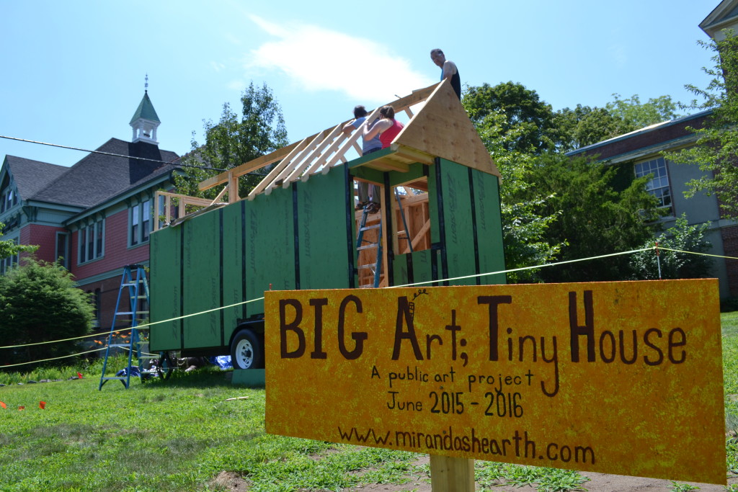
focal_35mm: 27
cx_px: 369
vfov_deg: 47.9
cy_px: 246
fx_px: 554
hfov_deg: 67.4
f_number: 7.1
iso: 100
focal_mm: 18
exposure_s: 1/200
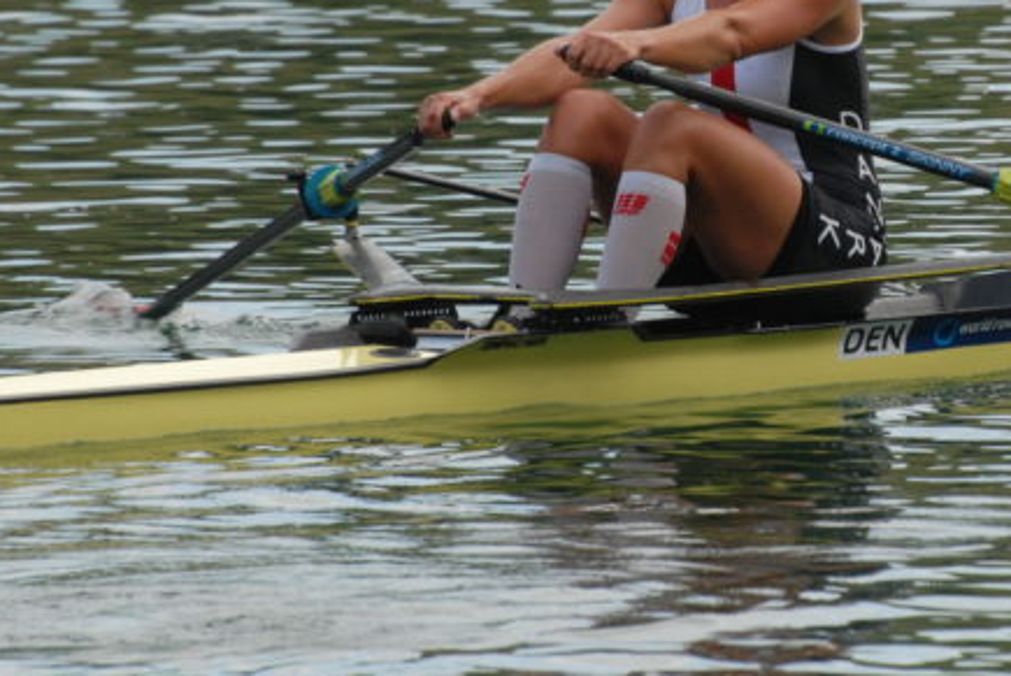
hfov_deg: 2.6
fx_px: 22320
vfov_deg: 1.7
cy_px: 156
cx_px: 869
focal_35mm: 794
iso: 400
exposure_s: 1/320
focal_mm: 300
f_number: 9
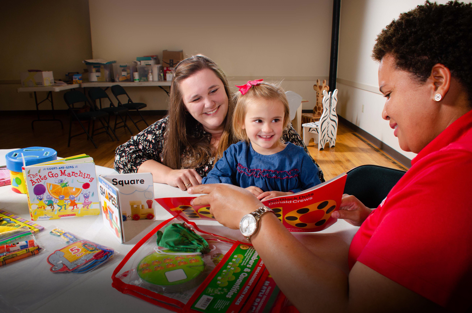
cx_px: 236
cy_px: 156
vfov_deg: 47.7
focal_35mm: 27
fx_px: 353
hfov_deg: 67.5
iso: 200
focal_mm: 18
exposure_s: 1/400
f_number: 5.6
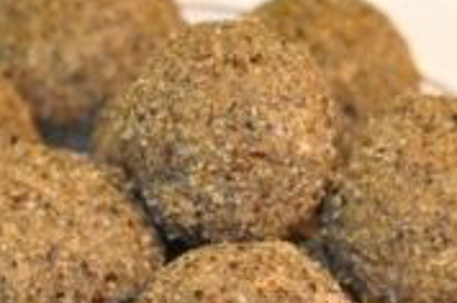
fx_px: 1676
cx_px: 223
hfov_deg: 15.5
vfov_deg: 10.3
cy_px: 293
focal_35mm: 132
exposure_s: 1/100
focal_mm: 35
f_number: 5
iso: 1600
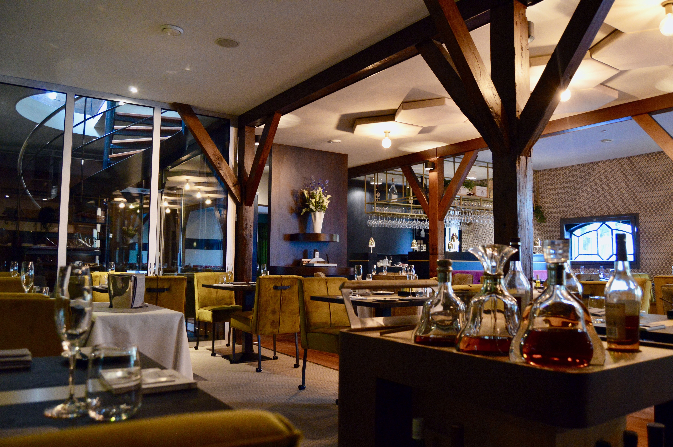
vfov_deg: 47.8
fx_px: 504
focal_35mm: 27
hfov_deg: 67.4
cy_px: 224
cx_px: 336
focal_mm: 18
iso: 1600
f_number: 4.5
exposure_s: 1/30
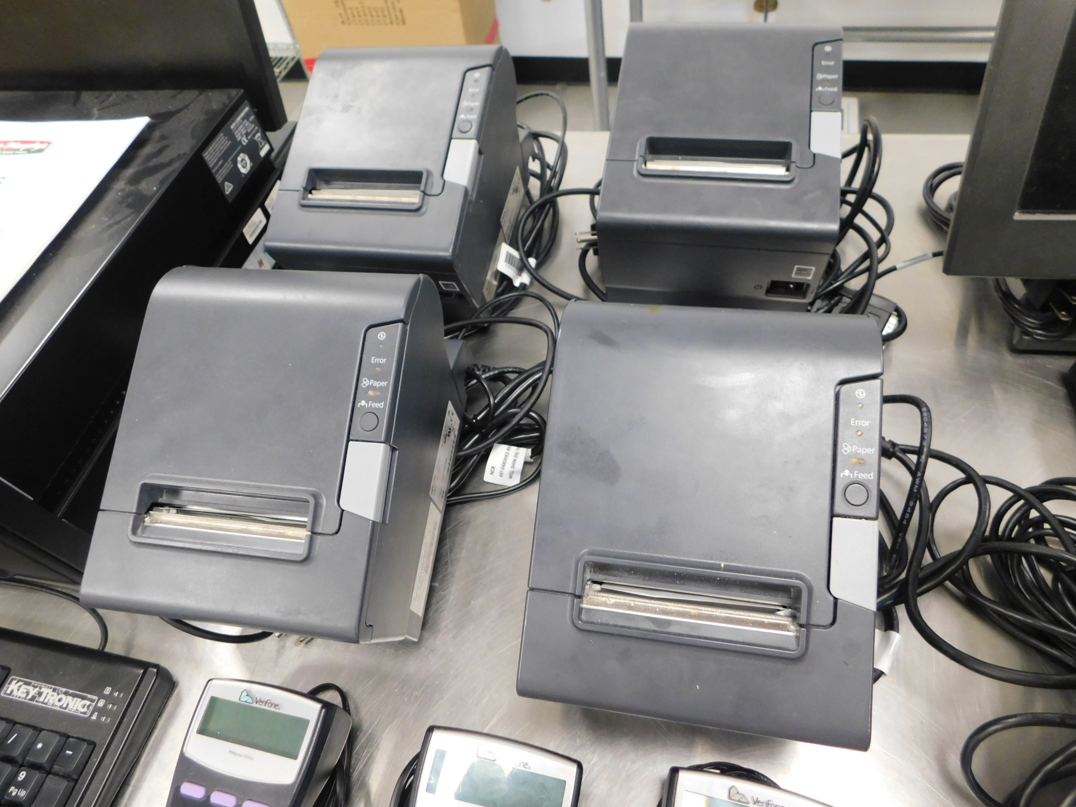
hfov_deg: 73.9
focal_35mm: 23
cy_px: 404
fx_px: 715
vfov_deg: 58.9
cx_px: 538
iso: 360
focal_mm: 4
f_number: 3
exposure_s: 1/30
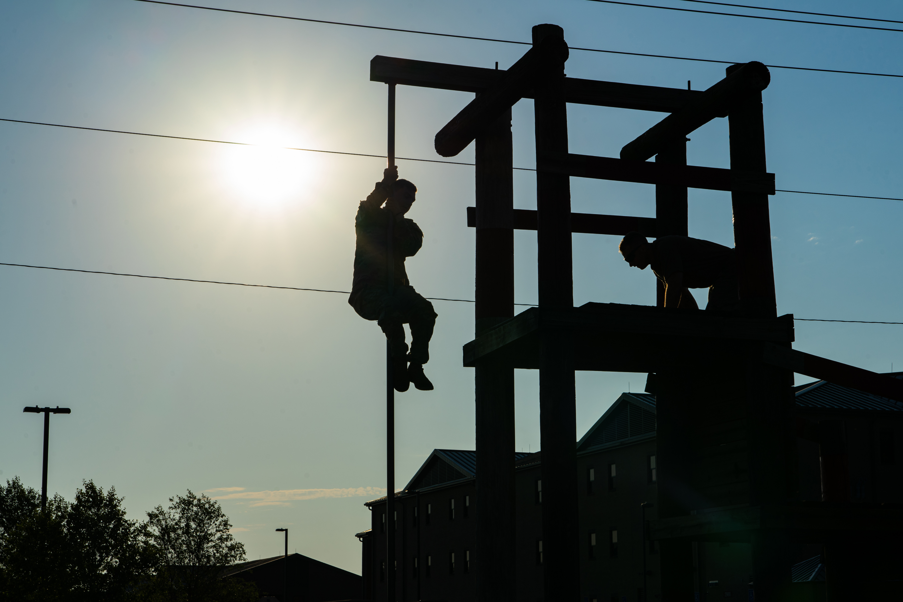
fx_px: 1756
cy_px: 301
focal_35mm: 70
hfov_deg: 28.8
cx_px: 452
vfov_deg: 19.5
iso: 125
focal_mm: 70
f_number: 16
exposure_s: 1/400
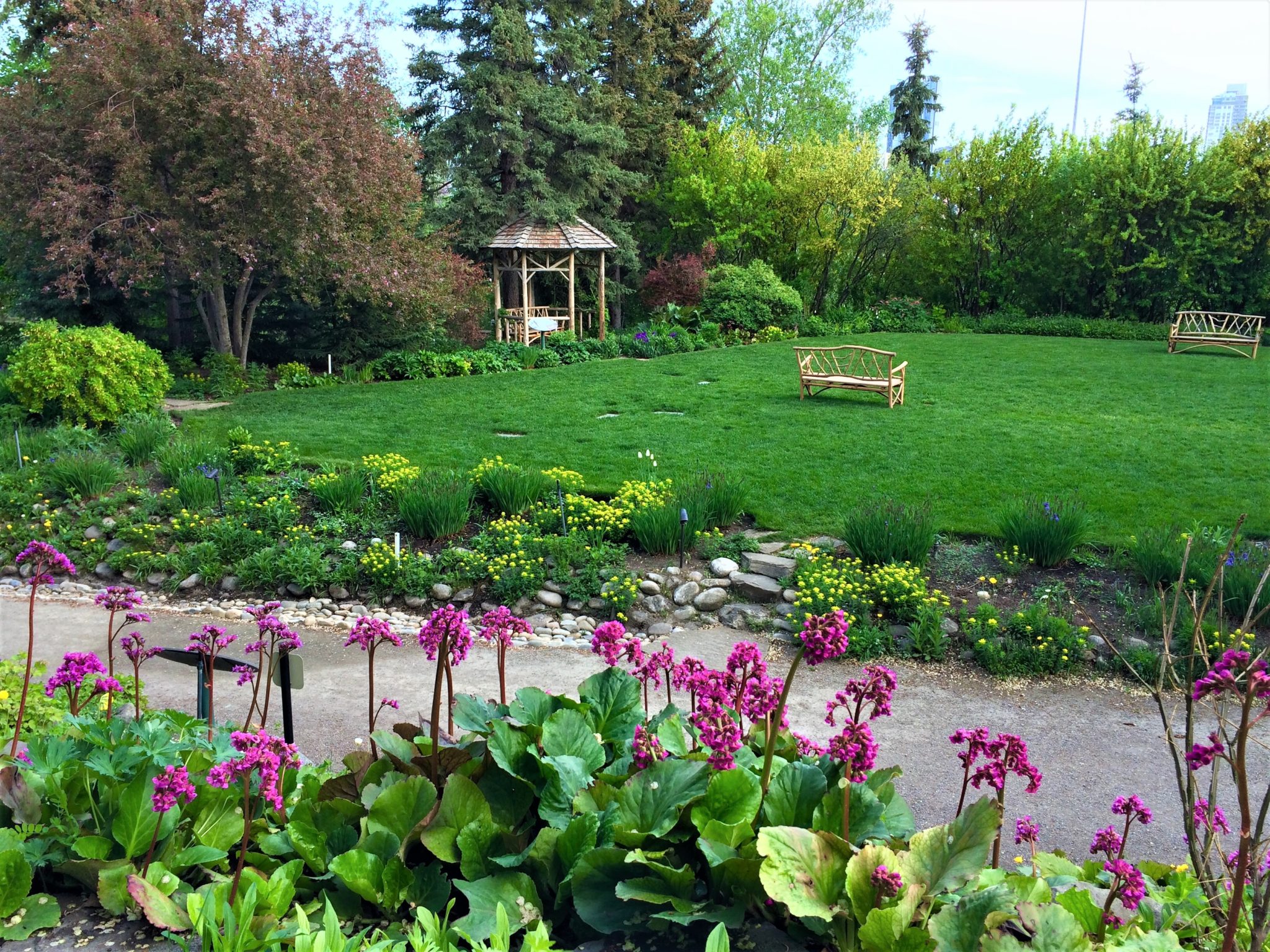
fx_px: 1064
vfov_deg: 48.2
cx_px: 635
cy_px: 476
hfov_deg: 61.7
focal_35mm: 29
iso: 32
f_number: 2.2
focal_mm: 4.15
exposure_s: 1/216
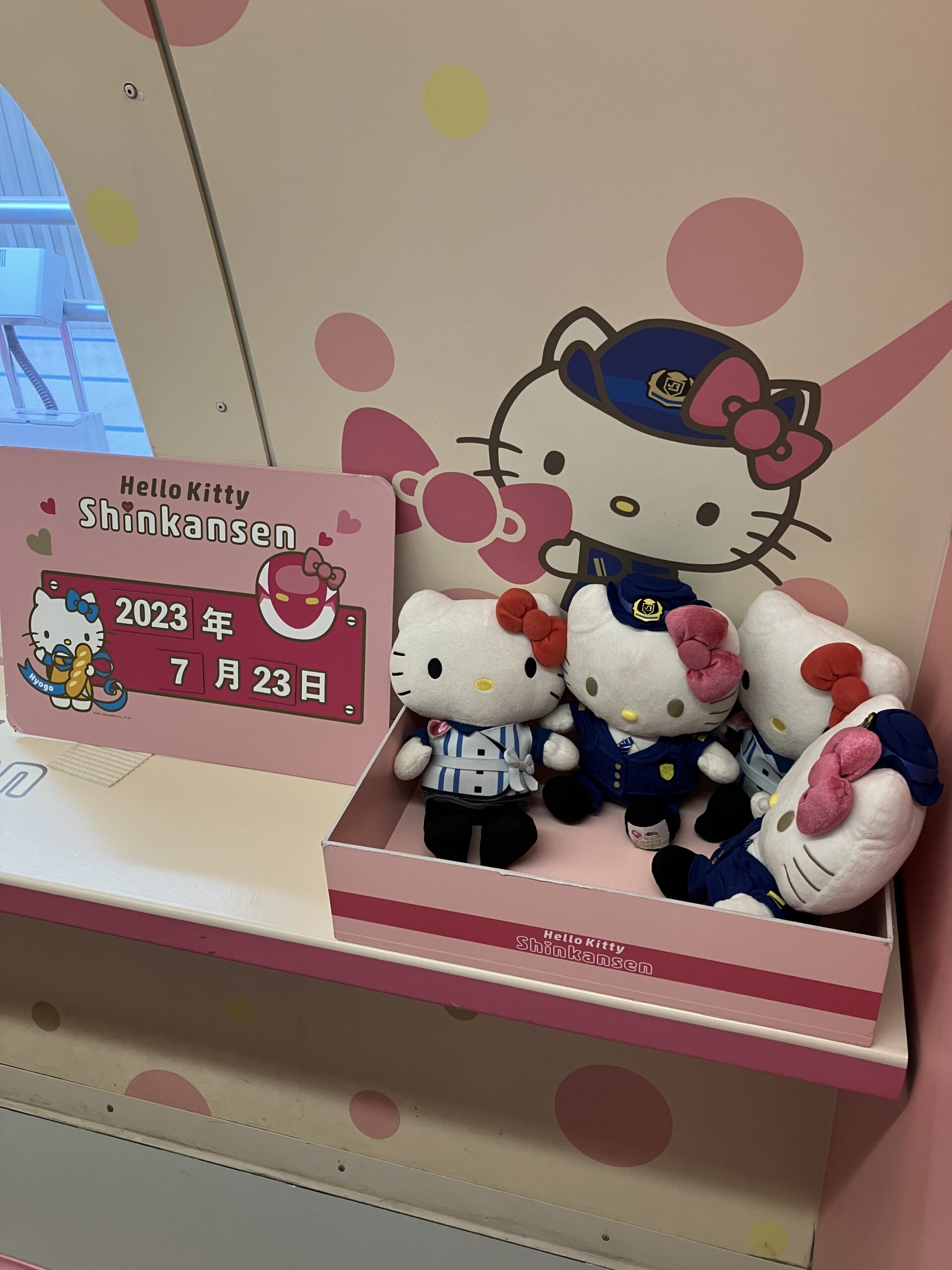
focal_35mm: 28
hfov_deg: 49.7
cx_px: 476
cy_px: 635
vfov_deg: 63.4
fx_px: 1027
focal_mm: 3.99
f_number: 1.8
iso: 100
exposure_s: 1/60
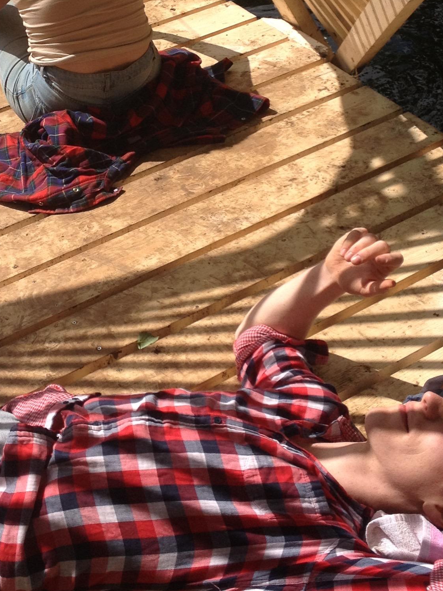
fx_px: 1297
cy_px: 147
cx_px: 142
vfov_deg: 25.4
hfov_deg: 19.3
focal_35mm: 76
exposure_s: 1/2123
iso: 50
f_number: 2.4
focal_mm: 4.28
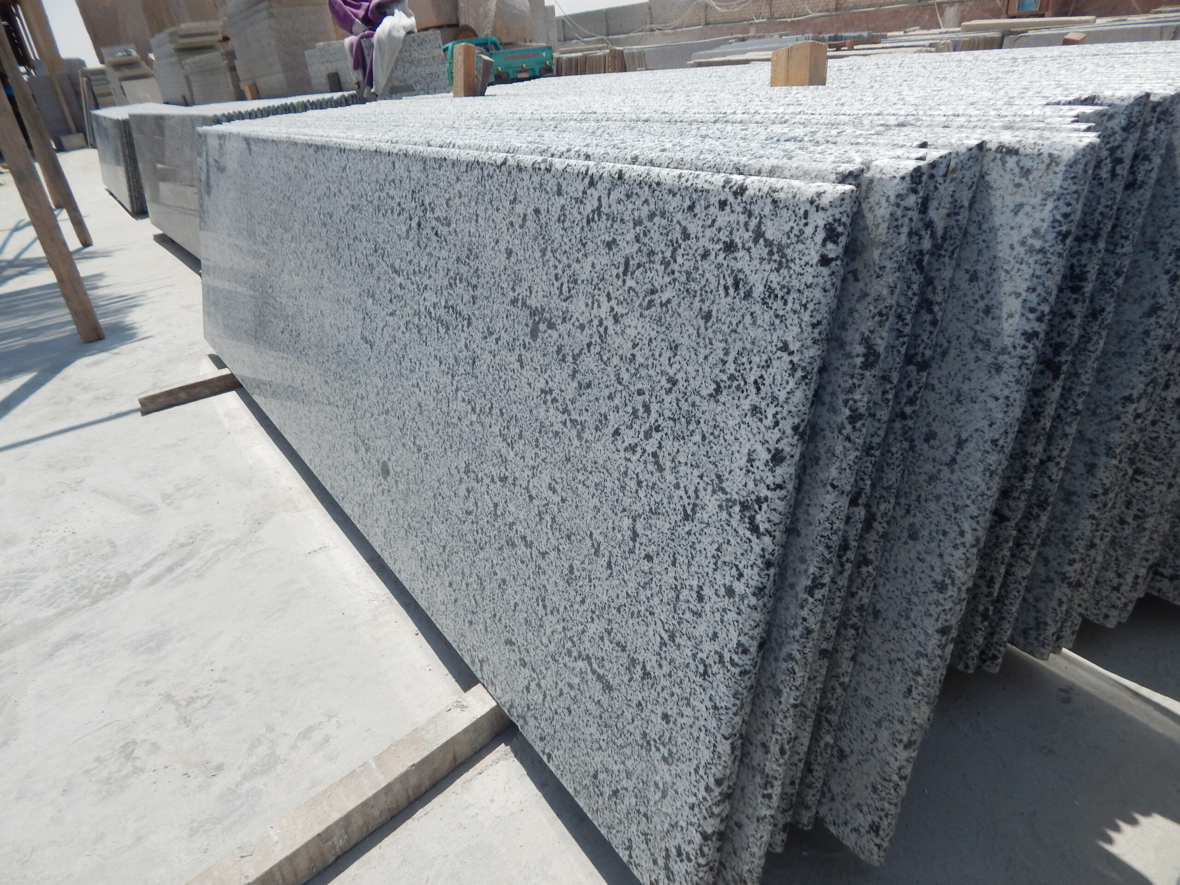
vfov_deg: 61.1
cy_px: 442
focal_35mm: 22
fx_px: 750
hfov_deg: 76.4
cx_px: 590
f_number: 6
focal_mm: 4
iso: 125
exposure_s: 1/800
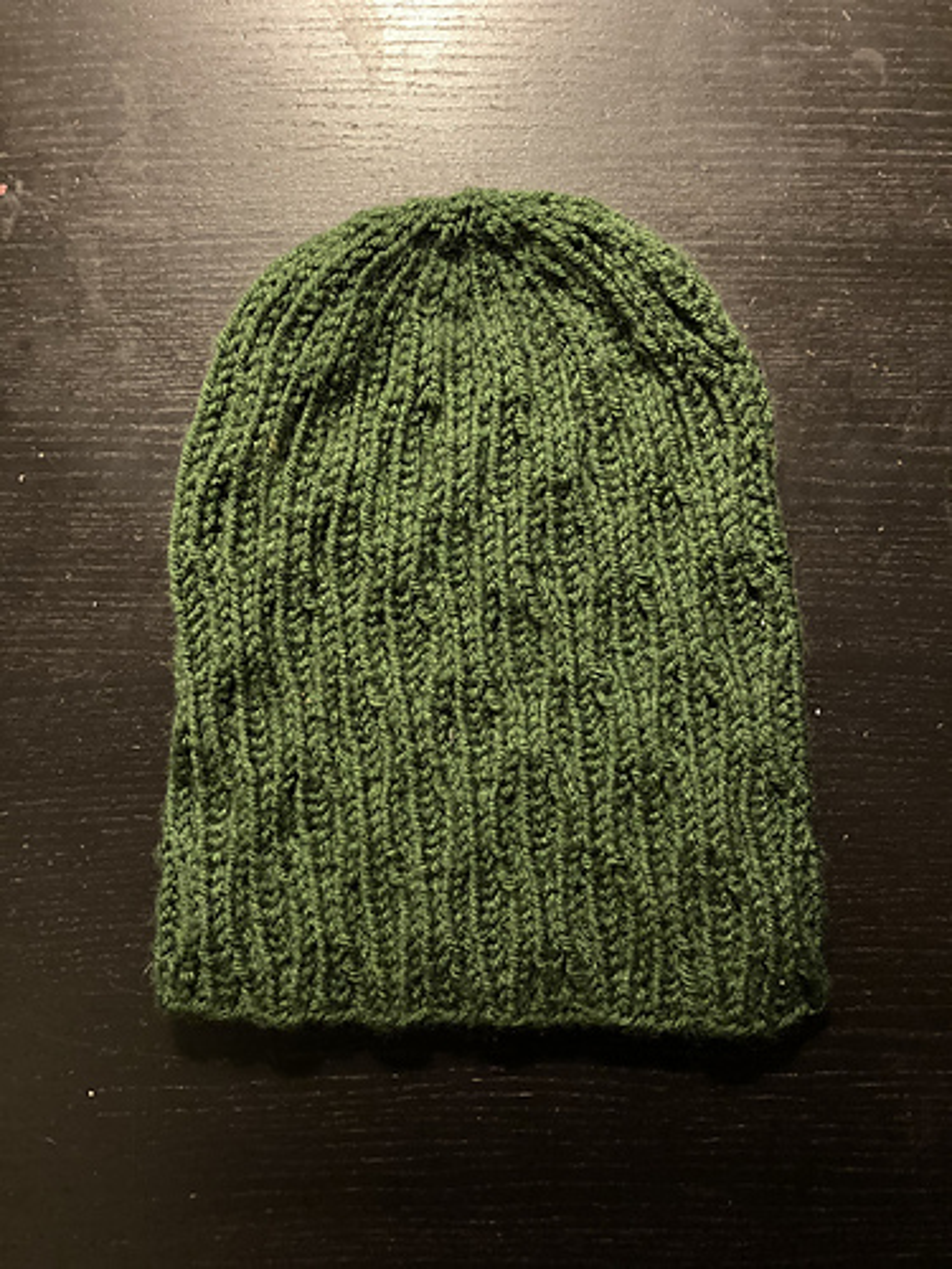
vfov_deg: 63.4
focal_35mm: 28
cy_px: 634
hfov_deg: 49.7
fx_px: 1027
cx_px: 476
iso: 640
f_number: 1.8
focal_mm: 3.99
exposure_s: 1/20
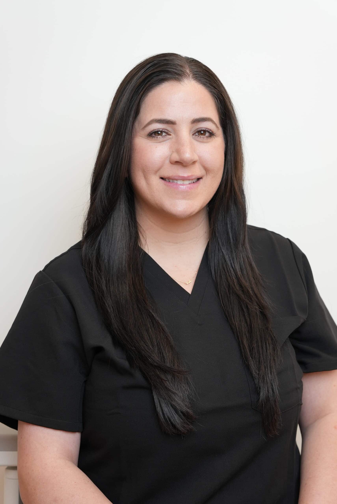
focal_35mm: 63
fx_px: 888
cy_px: 252
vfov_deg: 31.7
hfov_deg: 21.5
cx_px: 168
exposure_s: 1/100
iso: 640
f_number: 5
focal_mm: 63.3
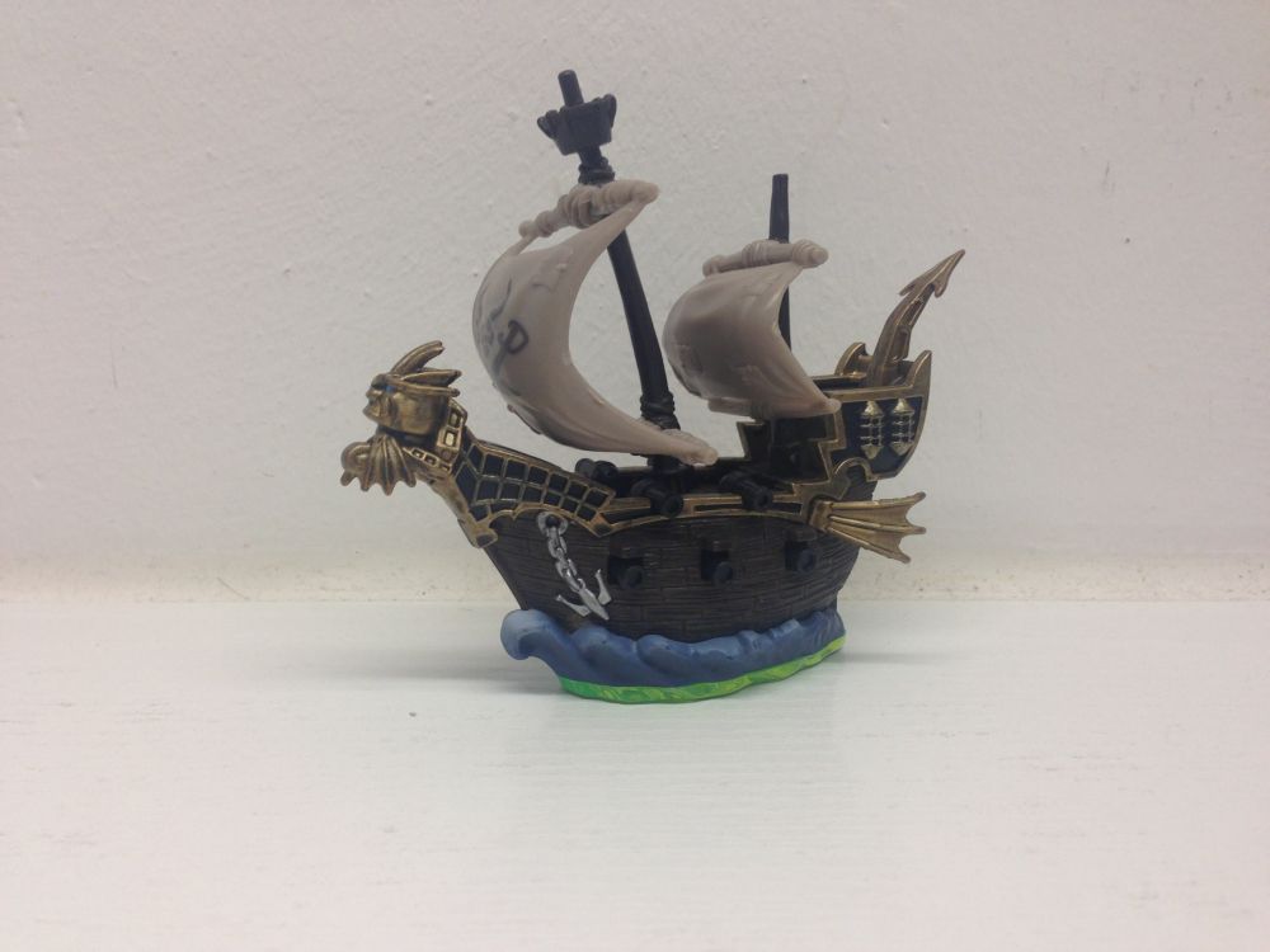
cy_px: 476
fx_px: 1211
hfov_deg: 55.4
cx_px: 635
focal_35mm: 33
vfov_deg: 42.9
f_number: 2.4
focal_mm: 4.13
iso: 50
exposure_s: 1/33
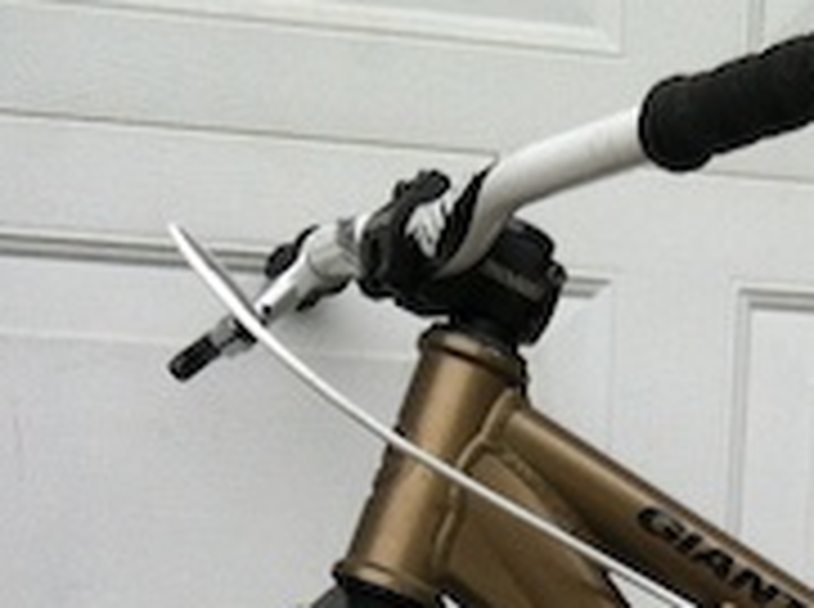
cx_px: 832
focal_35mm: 155
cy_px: 1036
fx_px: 3638
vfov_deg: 9.2
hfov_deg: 12.6
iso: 80
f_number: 2.8
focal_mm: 3.85
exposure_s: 1/526
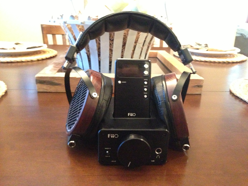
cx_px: 124
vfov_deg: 42.9
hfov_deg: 55.4
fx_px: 236
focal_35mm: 33
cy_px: 93
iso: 1600
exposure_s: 1/17
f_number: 2.4
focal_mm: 4.13
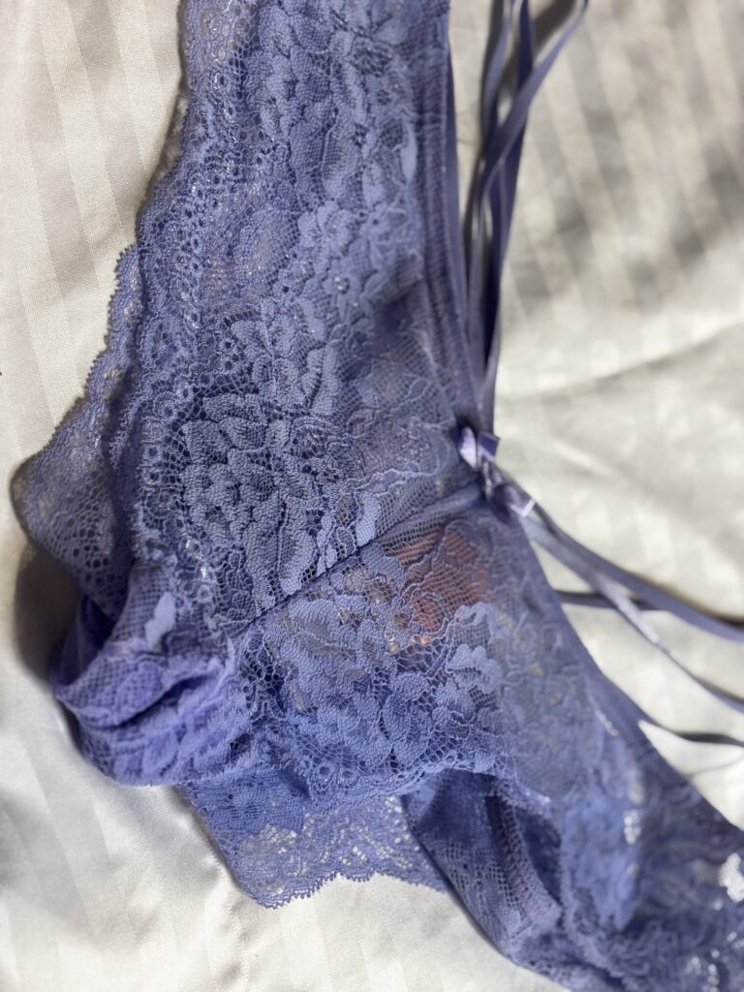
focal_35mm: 52
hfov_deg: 28.0
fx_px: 1490
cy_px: 496
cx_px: 372
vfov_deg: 36.8
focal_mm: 5.96
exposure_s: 1/33
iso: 200
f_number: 1.6
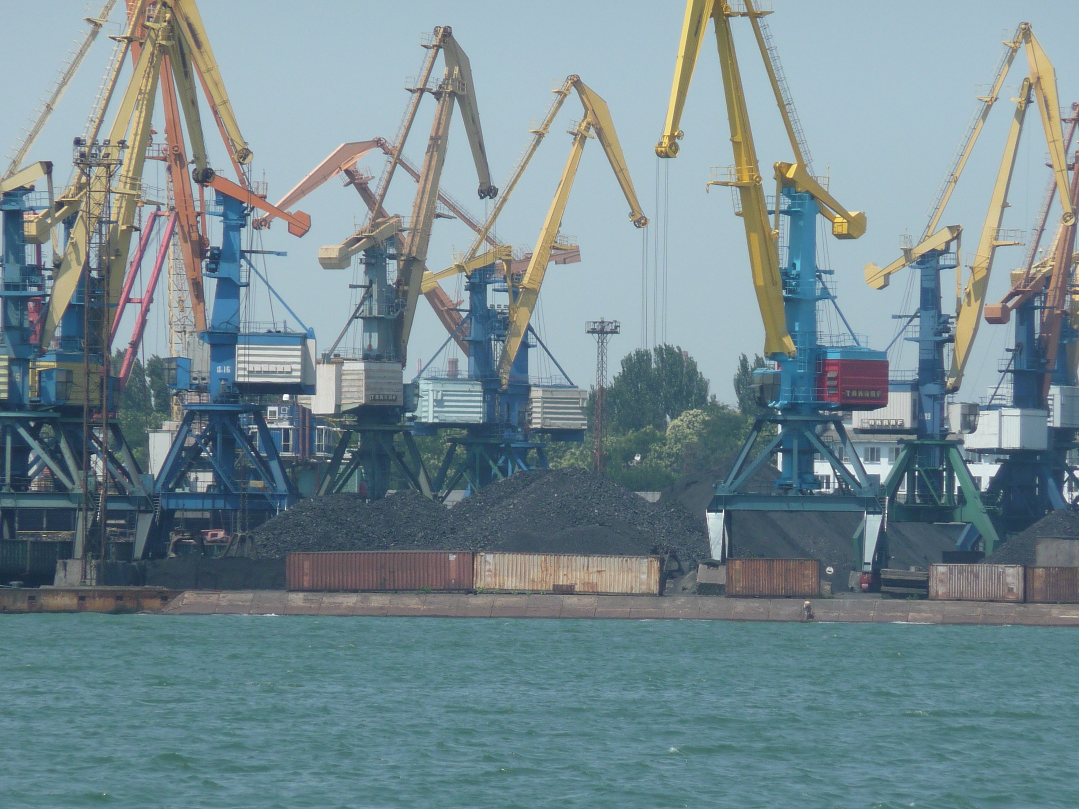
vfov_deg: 4.1
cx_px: 540
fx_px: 11190
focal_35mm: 359
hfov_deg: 5.5
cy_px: 404
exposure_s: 1/500
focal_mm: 47
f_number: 4.9
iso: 100
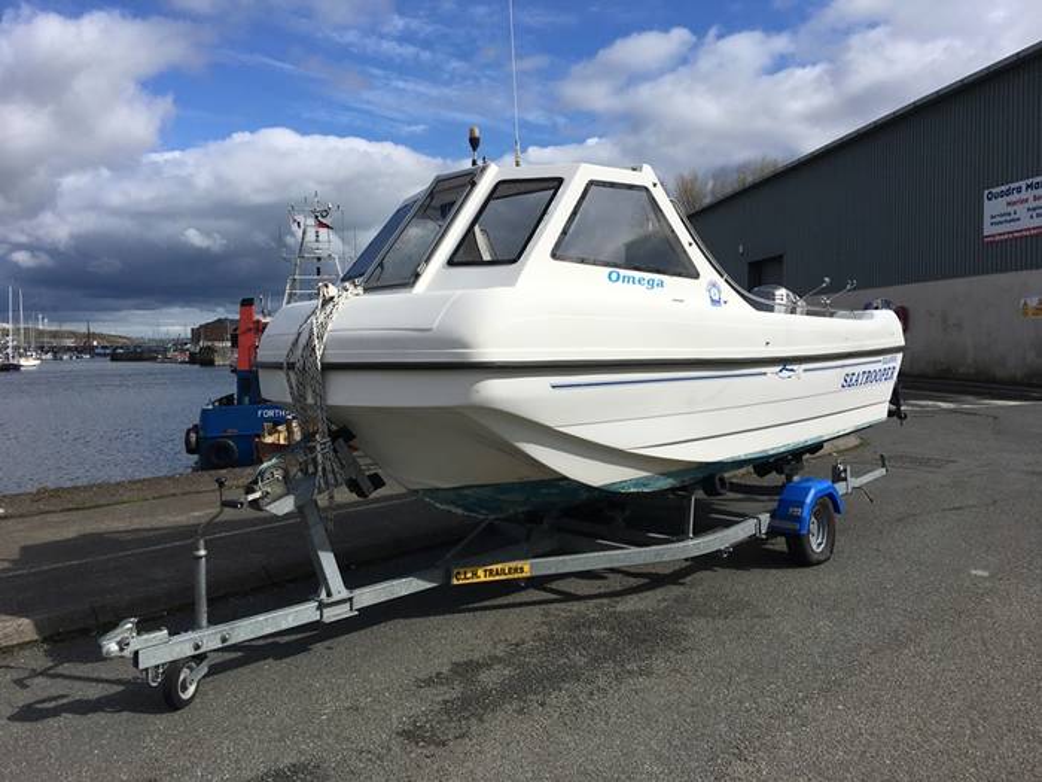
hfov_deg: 61.7
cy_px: 391
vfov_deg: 48.2
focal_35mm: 29
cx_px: 521
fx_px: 873
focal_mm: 4.15
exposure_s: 1/3497
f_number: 2.2
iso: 25
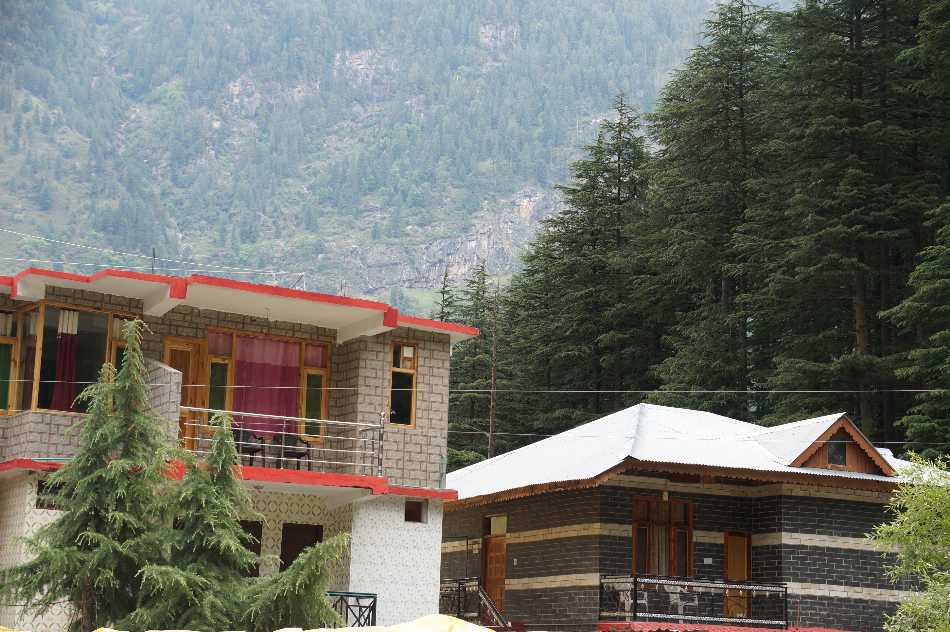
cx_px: 475
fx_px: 1780
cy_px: 316
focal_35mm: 68
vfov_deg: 20.1
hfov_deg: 29.9
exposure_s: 1/160
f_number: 5.6
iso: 200
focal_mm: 45
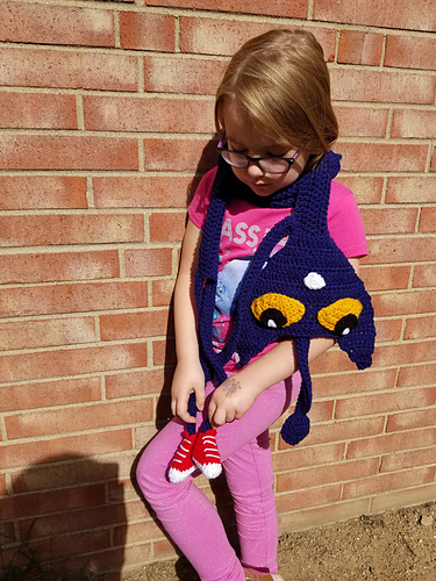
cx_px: 218
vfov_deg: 67.3
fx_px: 437
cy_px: 290
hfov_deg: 53.1
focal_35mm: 26
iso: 50
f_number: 1.7
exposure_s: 1/4576
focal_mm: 4.25
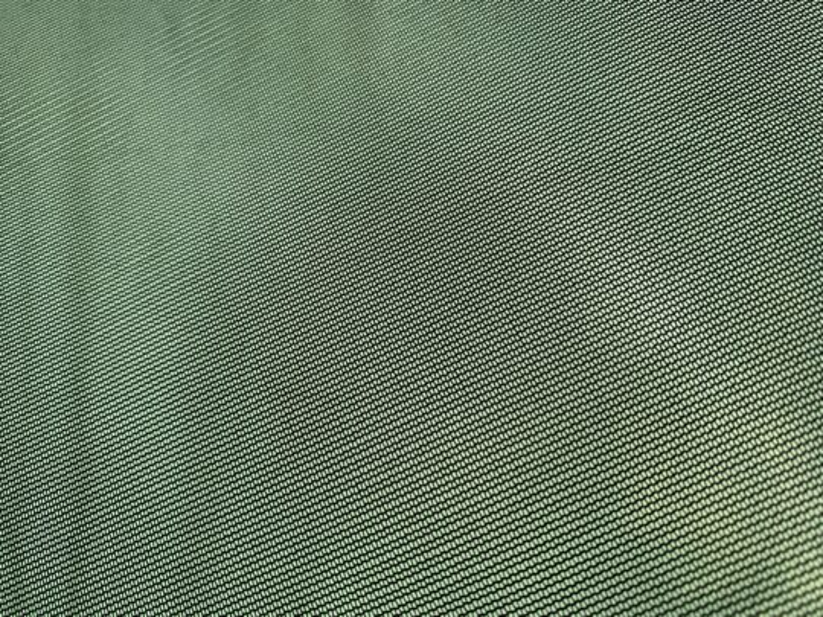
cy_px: 308
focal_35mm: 26
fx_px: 618
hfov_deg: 67.3
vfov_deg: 53.1
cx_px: 412
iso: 100
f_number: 1.8
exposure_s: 1/60
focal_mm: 4.25
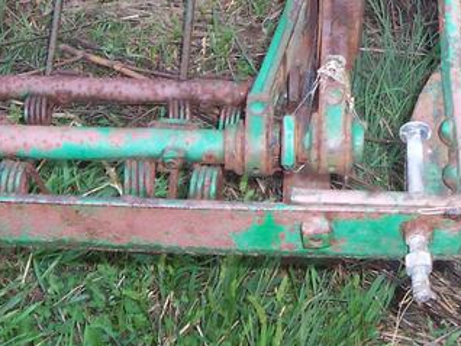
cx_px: 352
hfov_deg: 24.1
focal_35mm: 80
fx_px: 1066
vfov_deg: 18.2
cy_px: 49
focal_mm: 5.6
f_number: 2.8
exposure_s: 1/60
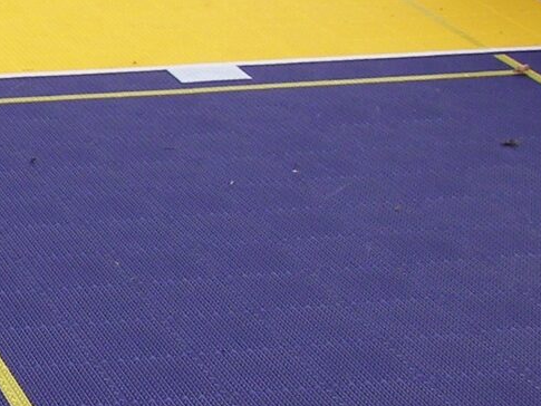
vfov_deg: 9.7
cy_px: 35
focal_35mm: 152
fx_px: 2376
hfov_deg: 12.3
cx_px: -307
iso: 64
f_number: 2.8
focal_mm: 6
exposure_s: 1/400
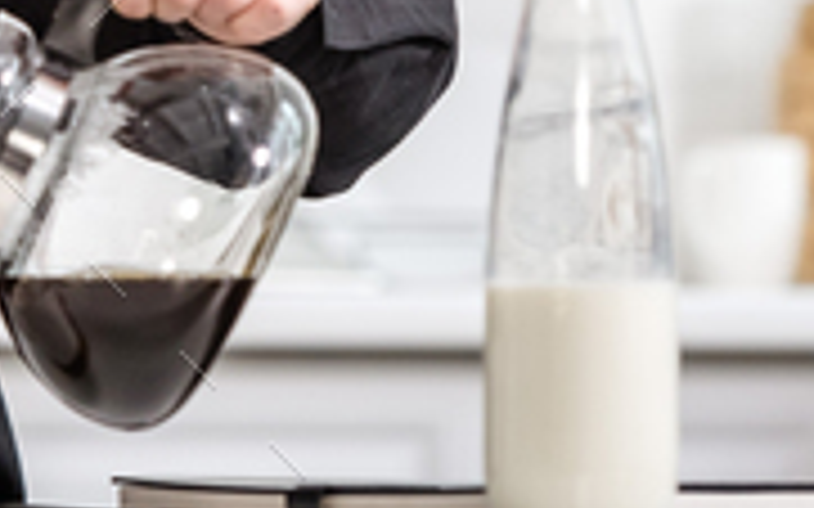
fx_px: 9958
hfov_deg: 4.7
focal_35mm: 449
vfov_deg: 2.9
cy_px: -319
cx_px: -49
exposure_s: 1/250
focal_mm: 135
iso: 800
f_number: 3.5
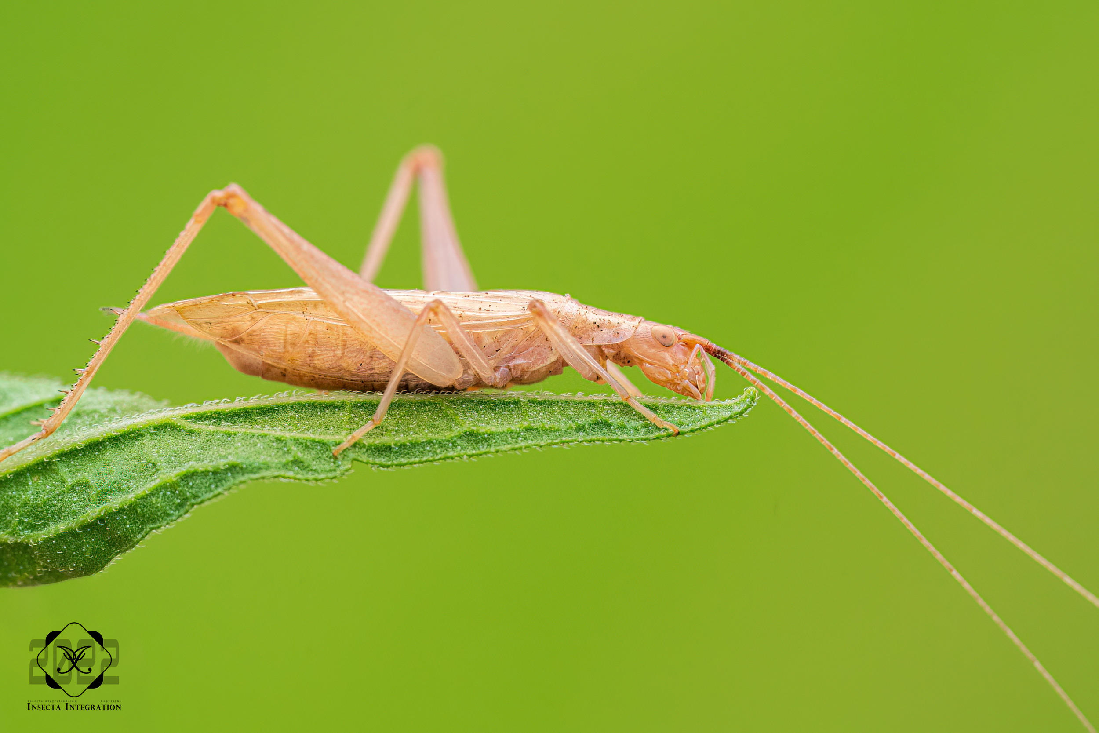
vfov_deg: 13.0
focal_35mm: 105
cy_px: 366
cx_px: 550
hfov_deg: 19.5
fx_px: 3205
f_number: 16
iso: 640
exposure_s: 1/200
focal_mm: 105
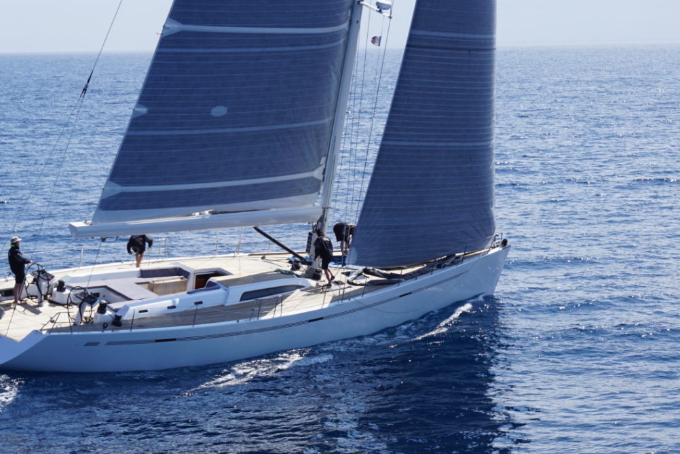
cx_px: 304
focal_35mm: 115
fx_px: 2172
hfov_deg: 17.8
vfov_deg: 11.9
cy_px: 275
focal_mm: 50
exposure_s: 1/160
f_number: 11
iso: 100
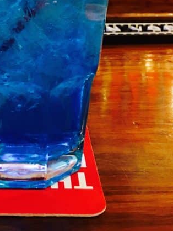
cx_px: 30
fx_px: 473
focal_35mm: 71
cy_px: 1
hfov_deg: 20.5
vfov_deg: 26.0
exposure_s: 1/15
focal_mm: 4.15
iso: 200
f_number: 2.2
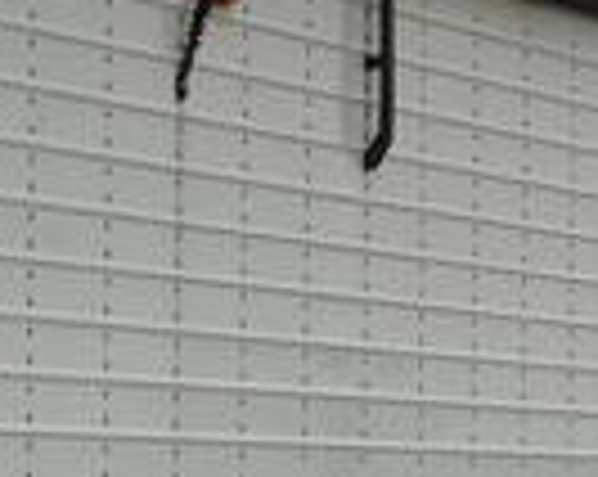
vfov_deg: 7.0
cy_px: 544
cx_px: -823
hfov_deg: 8.2
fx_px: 3853
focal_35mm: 218
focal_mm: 4.15
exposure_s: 1/549
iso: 32
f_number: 2.2
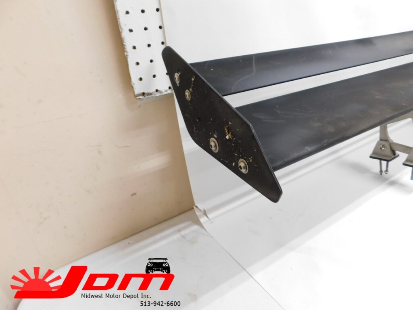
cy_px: 155
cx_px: 206
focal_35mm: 23
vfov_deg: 58.9
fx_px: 274
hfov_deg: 73.9
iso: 360
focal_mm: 4
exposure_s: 1/30
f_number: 3
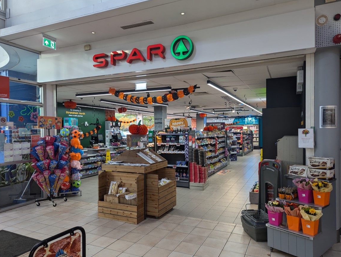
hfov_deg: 69.3
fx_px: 247
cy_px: 132
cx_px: 175
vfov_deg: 55.0
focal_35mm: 25
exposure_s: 1/50
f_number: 1.85
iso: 47
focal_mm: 6.81
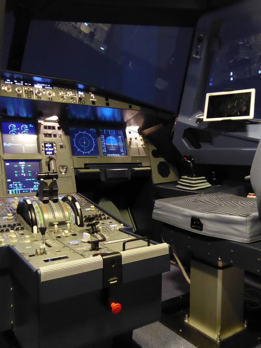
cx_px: 130
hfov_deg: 44.2
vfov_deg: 56.8
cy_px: 174
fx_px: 322
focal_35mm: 32
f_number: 3.5
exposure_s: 1/4
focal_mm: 5.4
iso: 1000
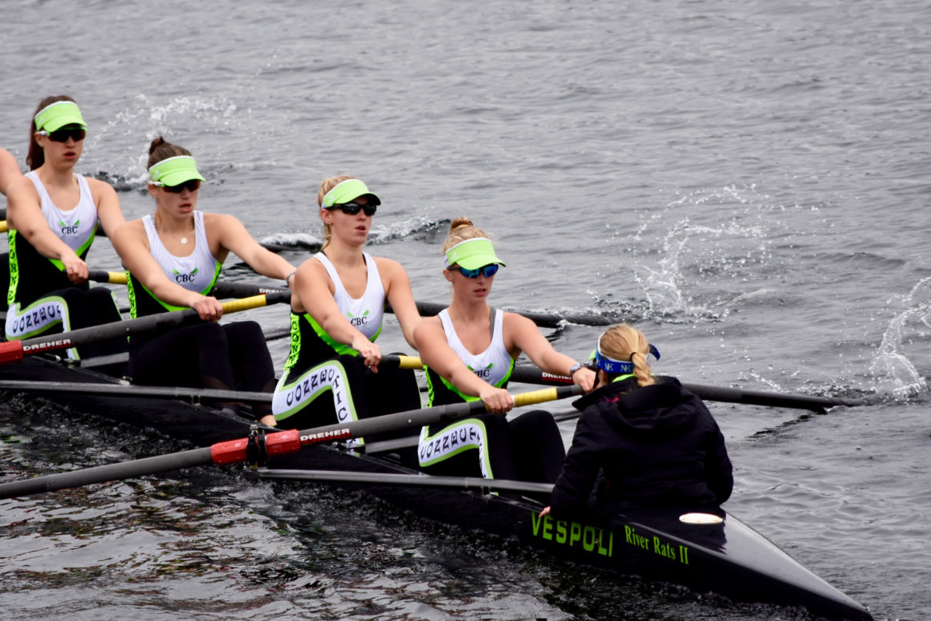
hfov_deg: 3.7
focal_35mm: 553
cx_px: 391
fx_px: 14300
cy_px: 338
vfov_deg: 2.5
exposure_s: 1/800
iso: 800
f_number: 5.6
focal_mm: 280
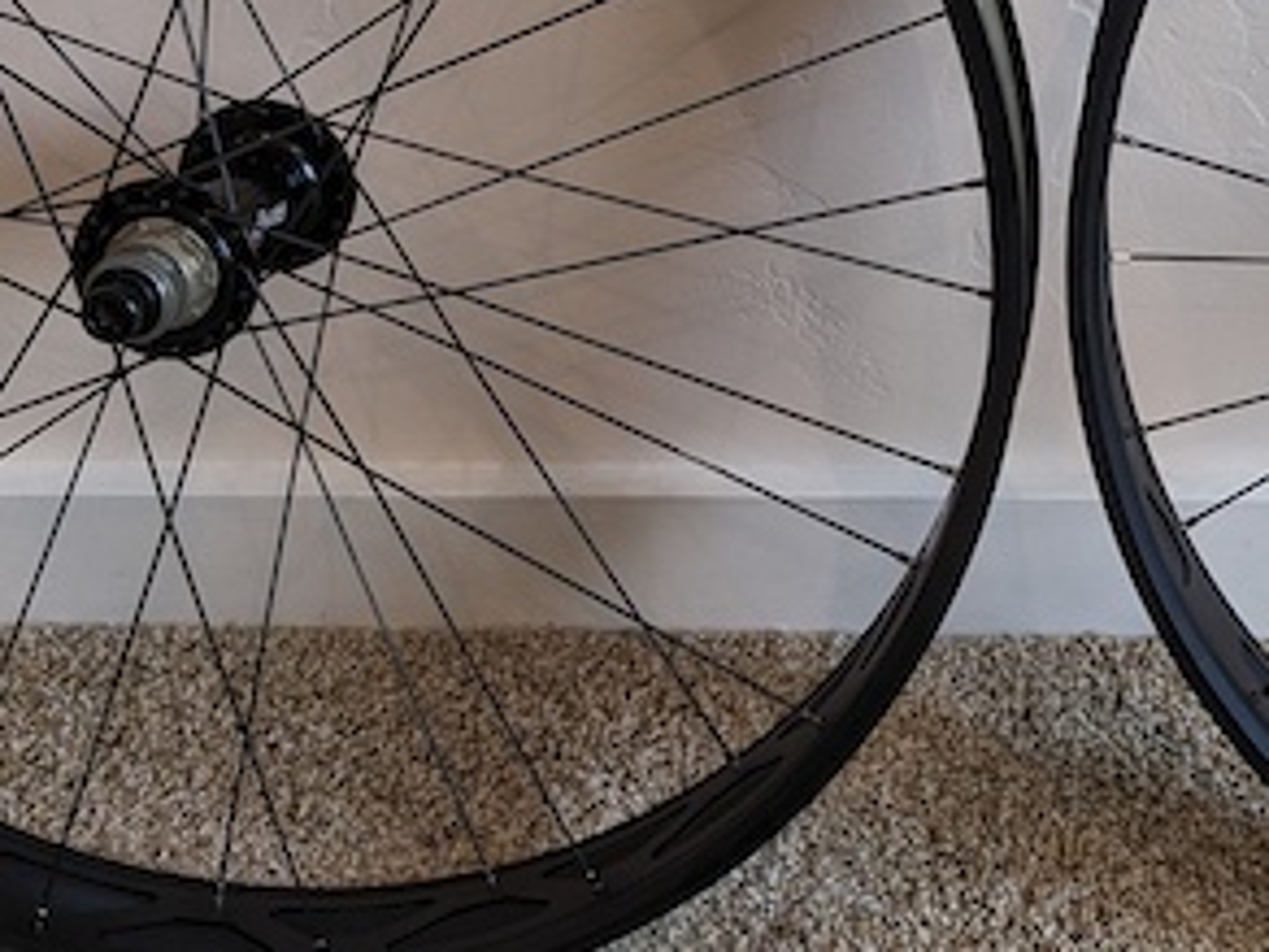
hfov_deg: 25.6
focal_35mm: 74
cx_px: 1113
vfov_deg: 19.5
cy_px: 100
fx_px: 2713
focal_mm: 4.38
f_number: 1.73
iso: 78
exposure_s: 1/40
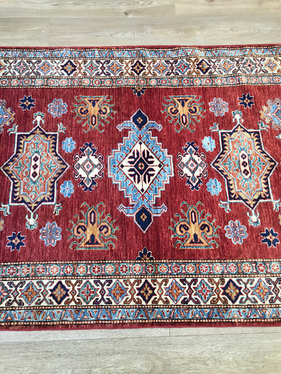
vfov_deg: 61.7
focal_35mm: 29
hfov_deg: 48.2
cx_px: 140
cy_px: 187
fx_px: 314
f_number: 2.2
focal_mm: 4.15
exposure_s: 1/33
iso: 40
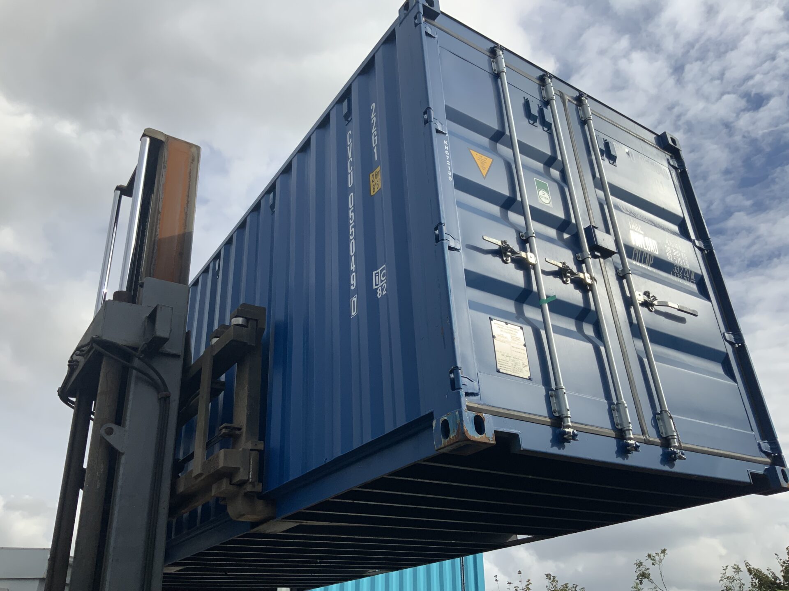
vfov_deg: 48.2
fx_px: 661
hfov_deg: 61.7
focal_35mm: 29
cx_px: 394
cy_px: 296
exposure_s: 1/2959
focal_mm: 3
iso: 20
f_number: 1.8
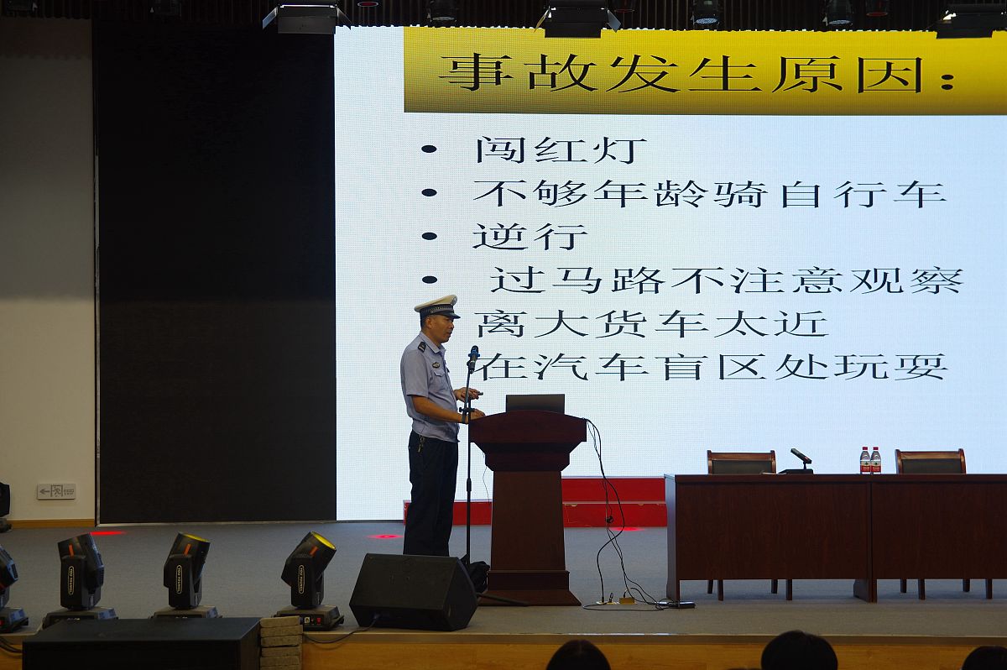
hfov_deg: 27.0
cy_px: 335
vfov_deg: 18.2
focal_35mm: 75
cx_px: 504
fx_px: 2096
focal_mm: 50
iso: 100
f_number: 4
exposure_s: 1/50
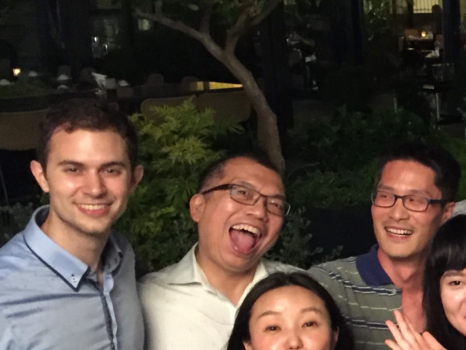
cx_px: 683
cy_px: 321
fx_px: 1212
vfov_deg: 16.2
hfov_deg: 19.3
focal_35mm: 90
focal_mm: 4.15
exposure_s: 1/17
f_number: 2.2
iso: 400
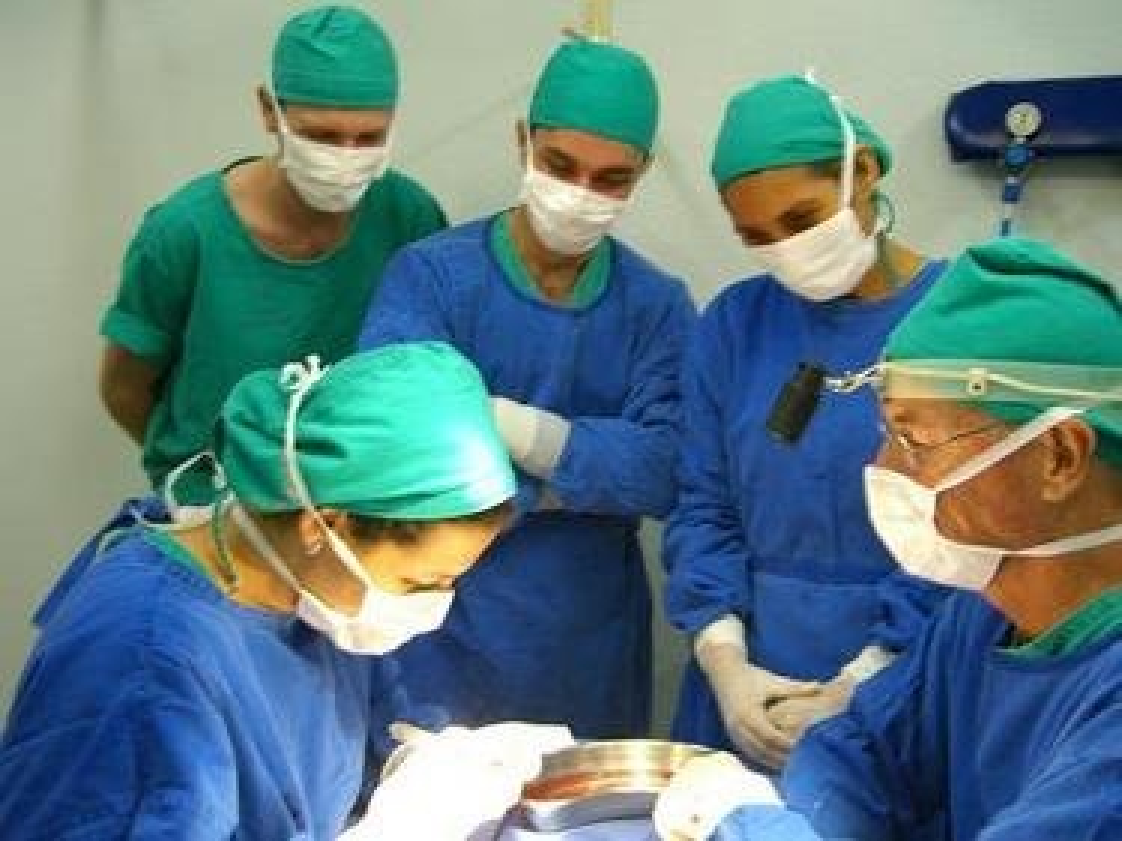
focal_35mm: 38
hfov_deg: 49.0
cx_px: 561
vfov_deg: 37.7
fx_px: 1231
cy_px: 420
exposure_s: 1/20
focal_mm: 7.9
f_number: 2.8
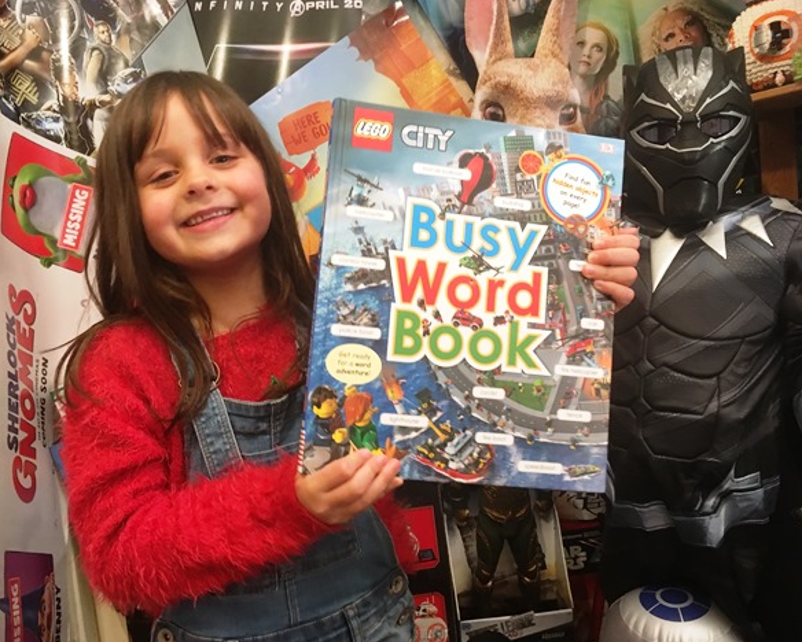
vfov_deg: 47.2
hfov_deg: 57.1
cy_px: 320
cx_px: 365
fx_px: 736
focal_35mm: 31
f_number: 2.2
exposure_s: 1/20
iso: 200
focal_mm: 4.15
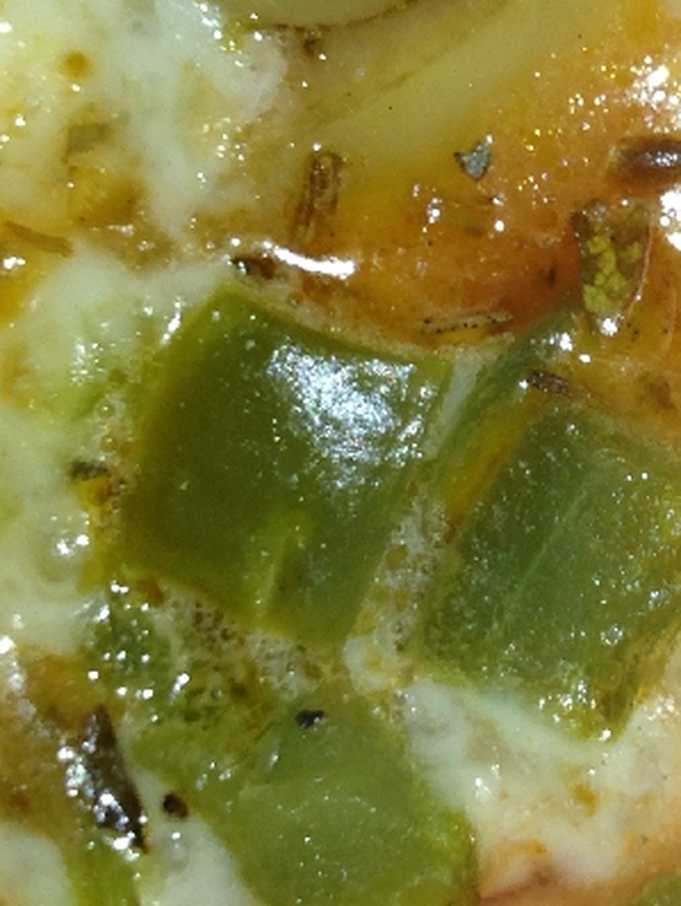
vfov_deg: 18.7
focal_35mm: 105
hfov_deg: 13.7
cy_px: 340
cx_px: 806
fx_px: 2751
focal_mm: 4.12
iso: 50
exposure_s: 1/290
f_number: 2.4
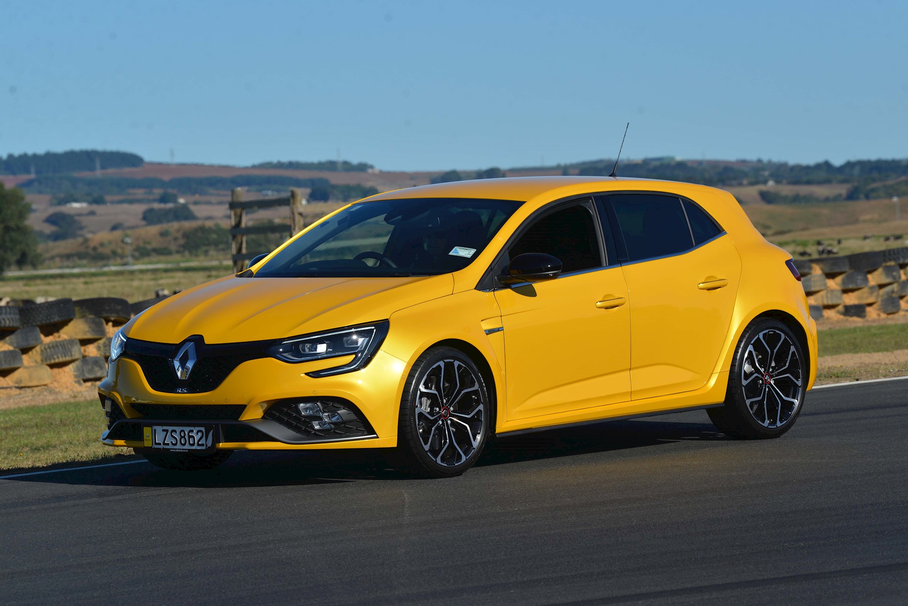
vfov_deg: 7.9
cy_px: 303
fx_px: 4415
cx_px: 454
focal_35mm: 175
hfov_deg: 11.7
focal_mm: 175
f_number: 8
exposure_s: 1/1000
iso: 200
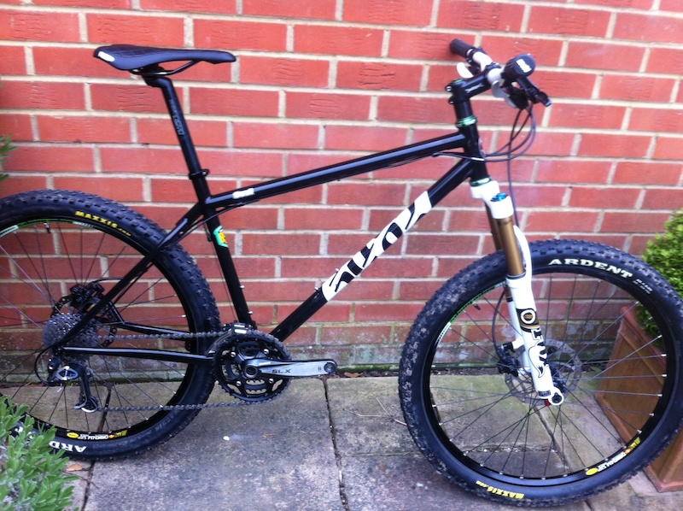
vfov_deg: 40.6
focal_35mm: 35
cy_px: 256
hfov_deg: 52.7
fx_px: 690
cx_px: 342
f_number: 2.8
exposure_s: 1/20
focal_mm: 3.85
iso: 80
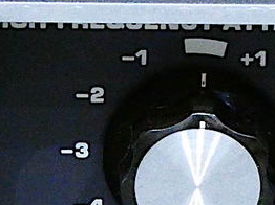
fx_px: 4659
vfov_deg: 2.5
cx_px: 179
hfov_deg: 3.4
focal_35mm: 587
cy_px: 256
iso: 1600
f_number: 5.5
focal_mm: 28.7
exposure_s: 1/10
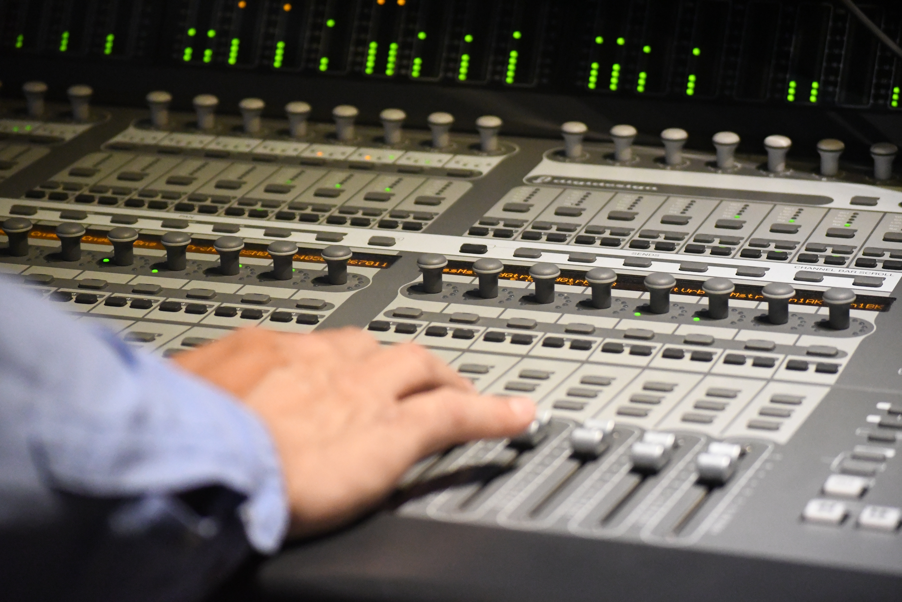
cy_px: 301
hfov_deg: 18.9
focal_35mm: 108
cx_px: 451
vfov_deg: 12.7
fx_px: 2706
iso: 9000
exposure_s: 1/320
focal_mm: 72
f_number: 4.2
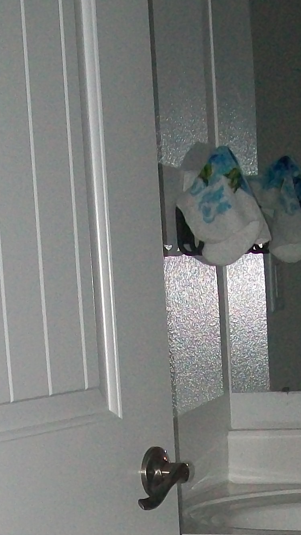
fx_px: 1447
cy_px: 689
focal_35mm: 102
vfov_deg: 19.4
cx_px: 163
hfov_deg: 11.9
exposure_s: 1/60
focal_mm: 6
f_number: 2.7
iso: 160
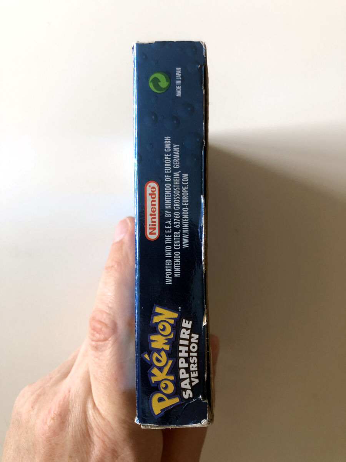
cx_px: 173
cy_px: 231
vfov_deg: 63.4
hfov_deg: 49.7
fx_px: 373
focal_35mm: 28
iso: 32
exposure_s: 1/30
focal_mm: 3.99
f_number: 1.8
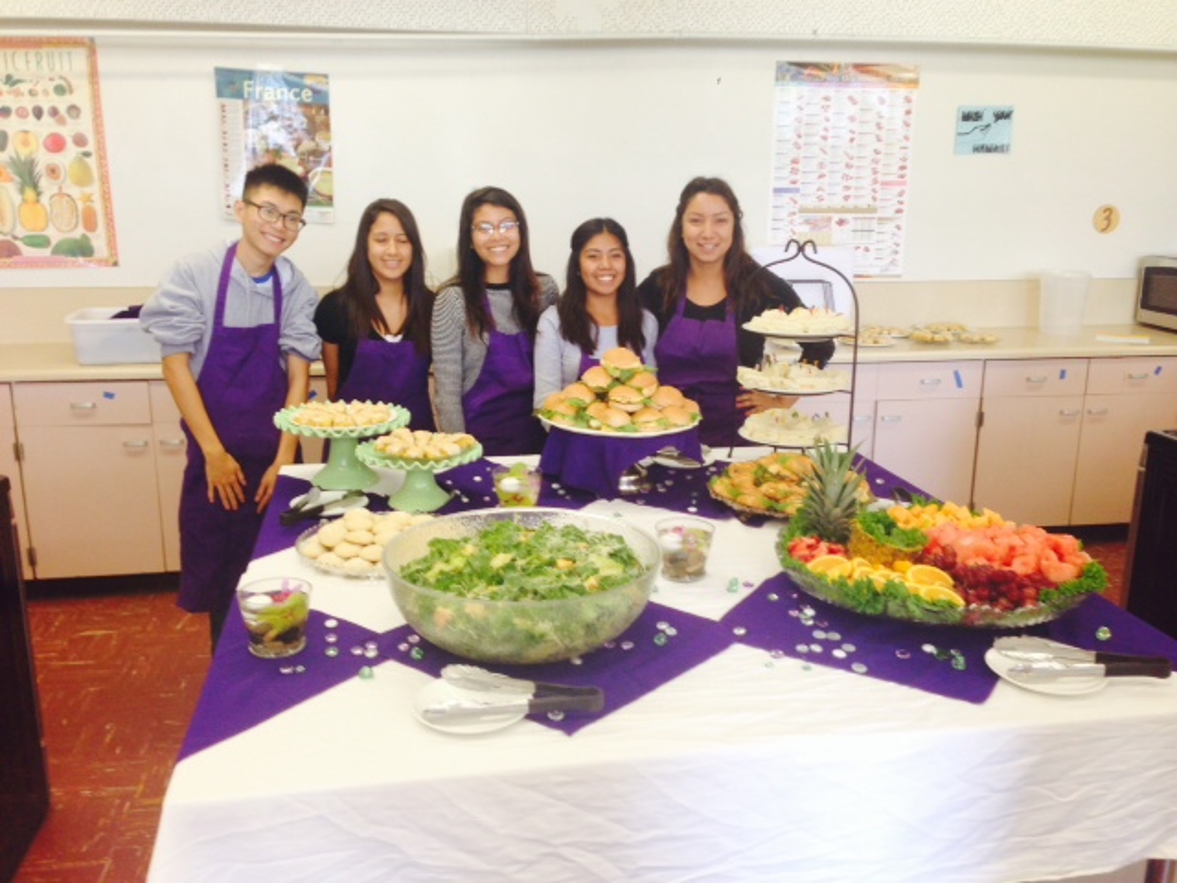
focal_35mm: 33
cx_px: 588
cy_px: 442
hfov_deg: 55.4
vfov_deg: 42.9
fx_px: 1122
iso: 50
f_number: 2.4
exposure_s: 1/20
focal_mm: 4.12
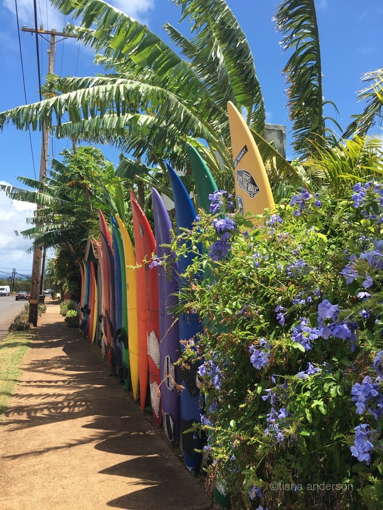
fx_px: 428
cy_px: 255
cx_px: 192
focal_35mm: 29
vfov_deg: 61.7
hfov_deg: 48.2
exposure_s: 1/986
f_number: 2.2
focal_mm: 4.15
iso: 25
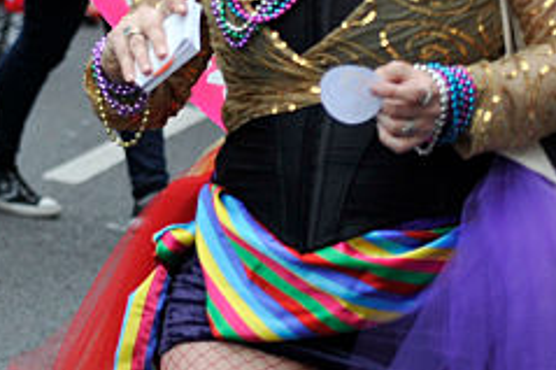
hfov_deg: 6.6
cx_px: -591
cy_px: -401
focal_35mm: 300
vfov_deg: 4.5
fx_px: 4630
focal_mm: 70
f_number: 3.5
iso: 640
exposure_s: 1/2000
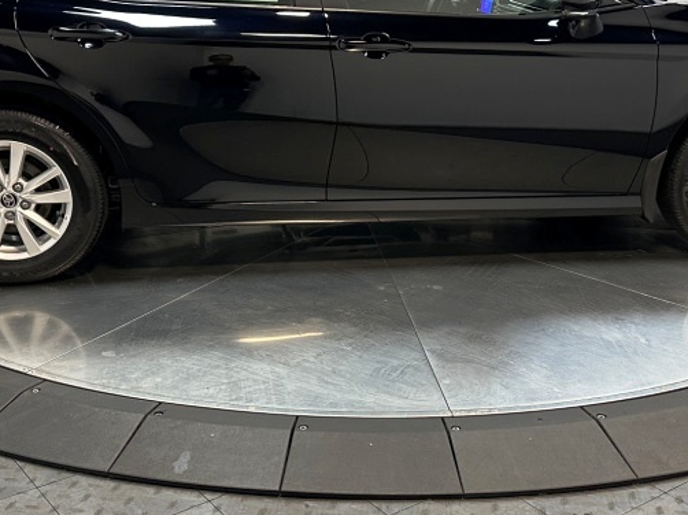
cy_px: 225
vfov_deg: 29.6
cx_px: 325
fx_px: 973
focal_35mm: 49
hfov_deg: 38.9
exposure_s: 1/60
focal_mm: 6.86
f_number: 1.78
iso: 320
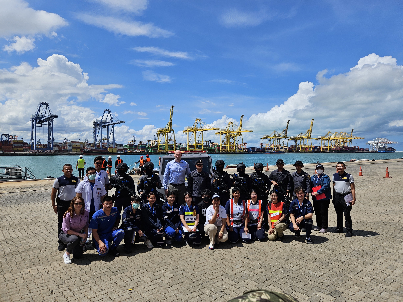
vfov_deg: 58.9
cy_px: 151
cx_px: 202
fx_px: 268
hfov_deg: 73.9
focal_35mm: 23
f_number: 1.8
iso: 25
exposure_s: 1/3717
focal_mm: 5.4
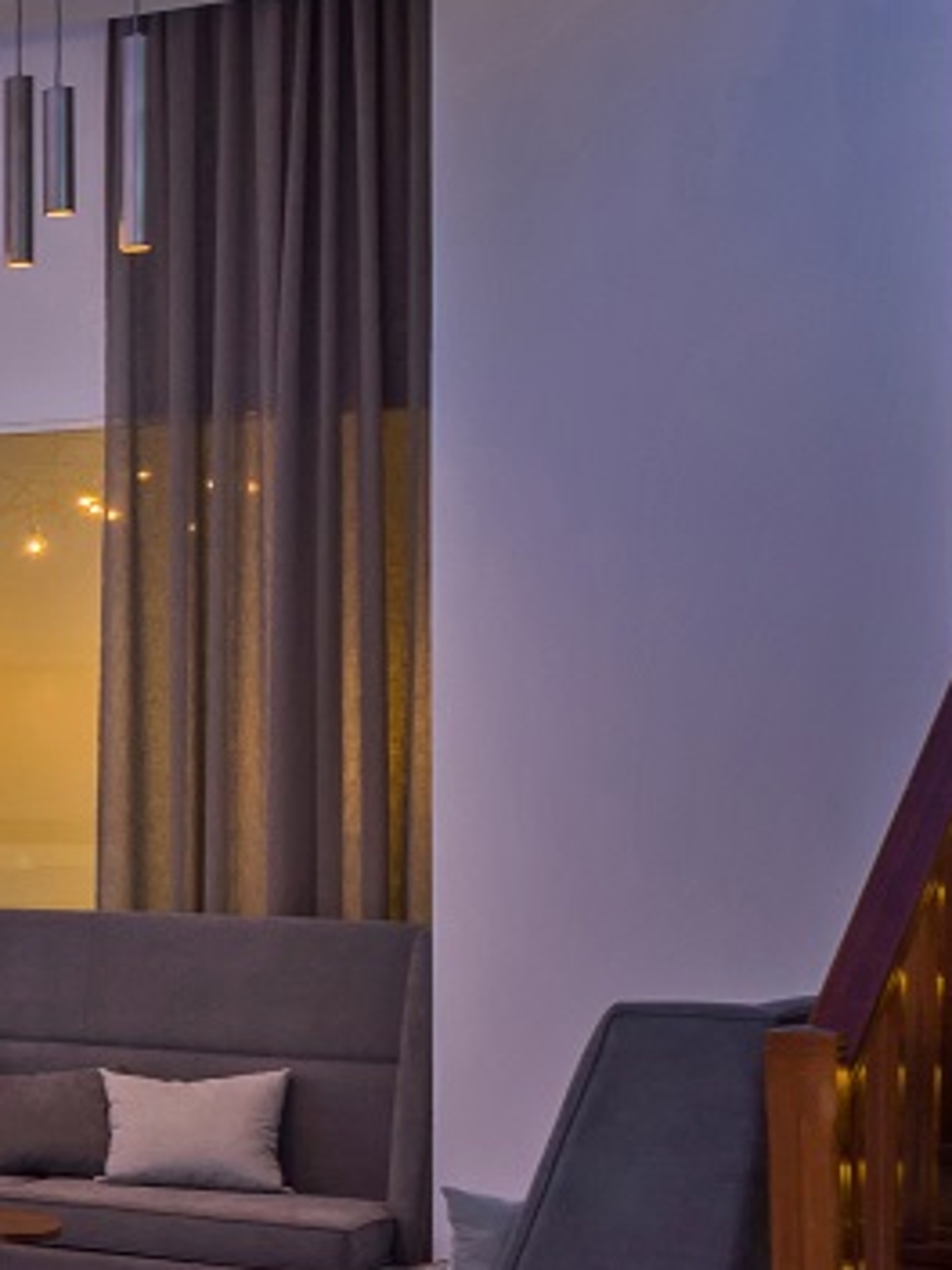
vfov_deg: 22.4
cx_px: -2481
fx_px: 3190
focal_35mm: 87
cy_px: 819
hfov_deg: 9.2
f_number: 11
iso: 100
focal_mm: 16
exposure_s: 1/6
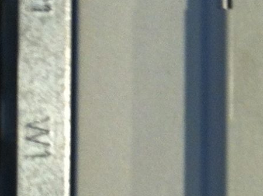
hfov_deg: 9.5
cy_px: 4
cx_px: 445
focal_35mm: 199
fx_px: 1510
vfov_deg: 7.4
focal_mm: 3.85
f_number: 2.8
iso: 80
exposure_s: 1/24
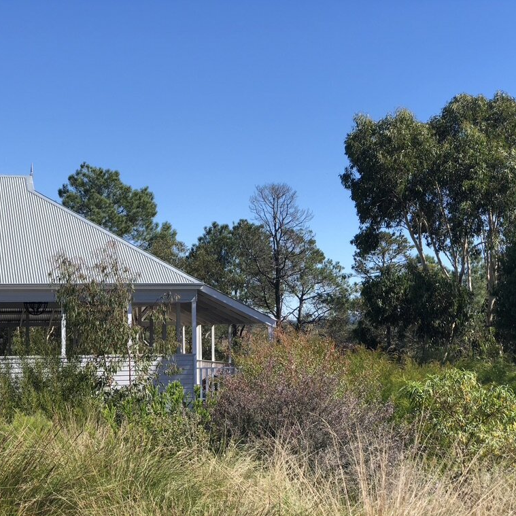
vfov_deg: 25.4
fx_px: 1147
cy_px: 260
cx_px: 253
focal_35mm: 68
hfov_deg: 25.4
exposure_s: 1/585
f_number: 2.8
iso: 20
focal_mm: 6.6
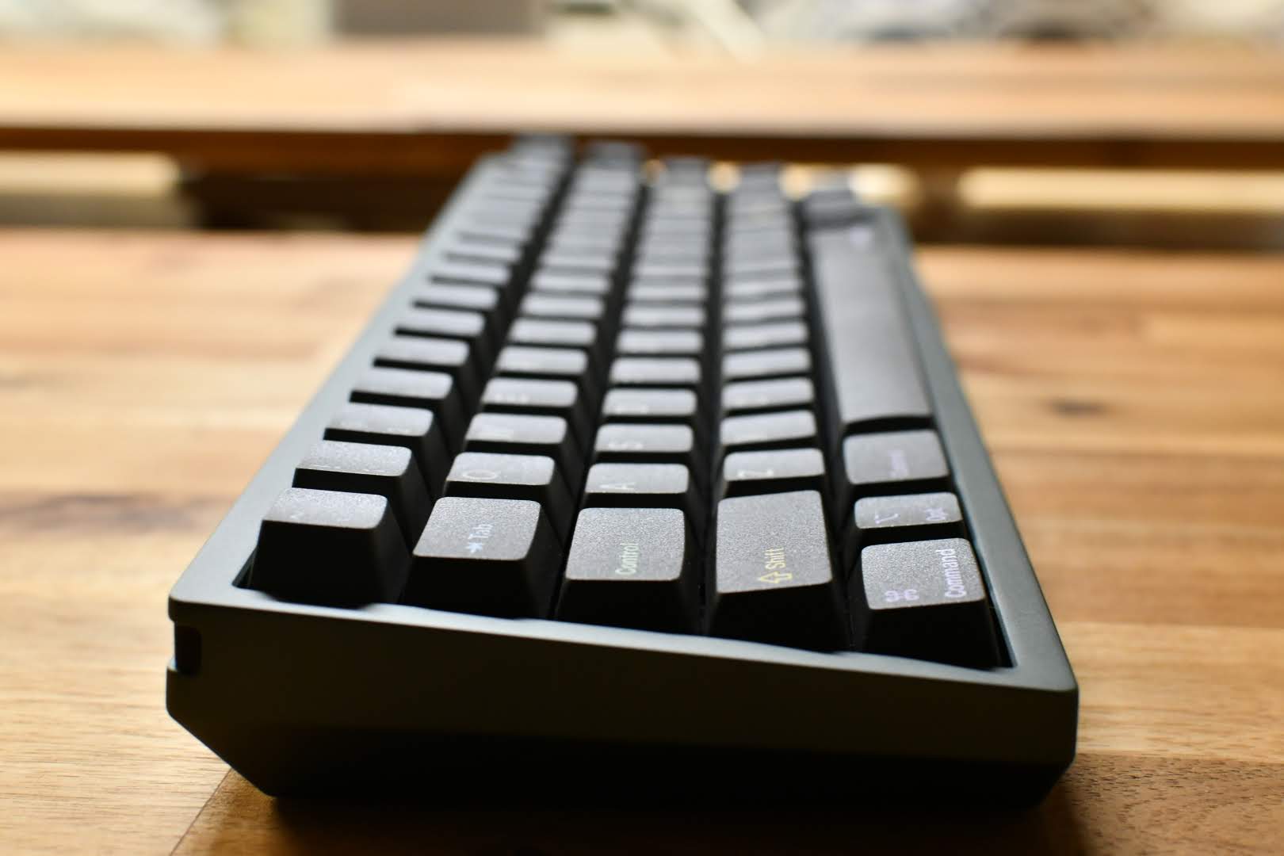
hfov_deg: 38.2
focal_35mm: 52
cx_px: 642
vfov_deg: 26.0
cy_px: 428
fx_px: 1855
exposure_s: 1/80
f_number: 5
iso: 1600
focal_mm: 35
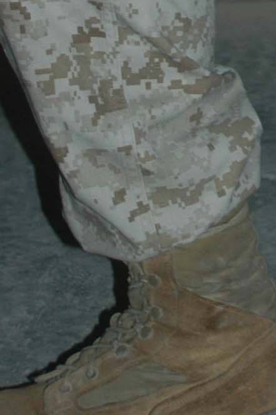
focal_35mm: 190
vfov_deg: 9.8
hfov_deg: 6.9
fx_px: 2189
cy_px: -519
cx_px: 574
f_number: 3.5
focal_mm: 28
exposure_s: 1/60
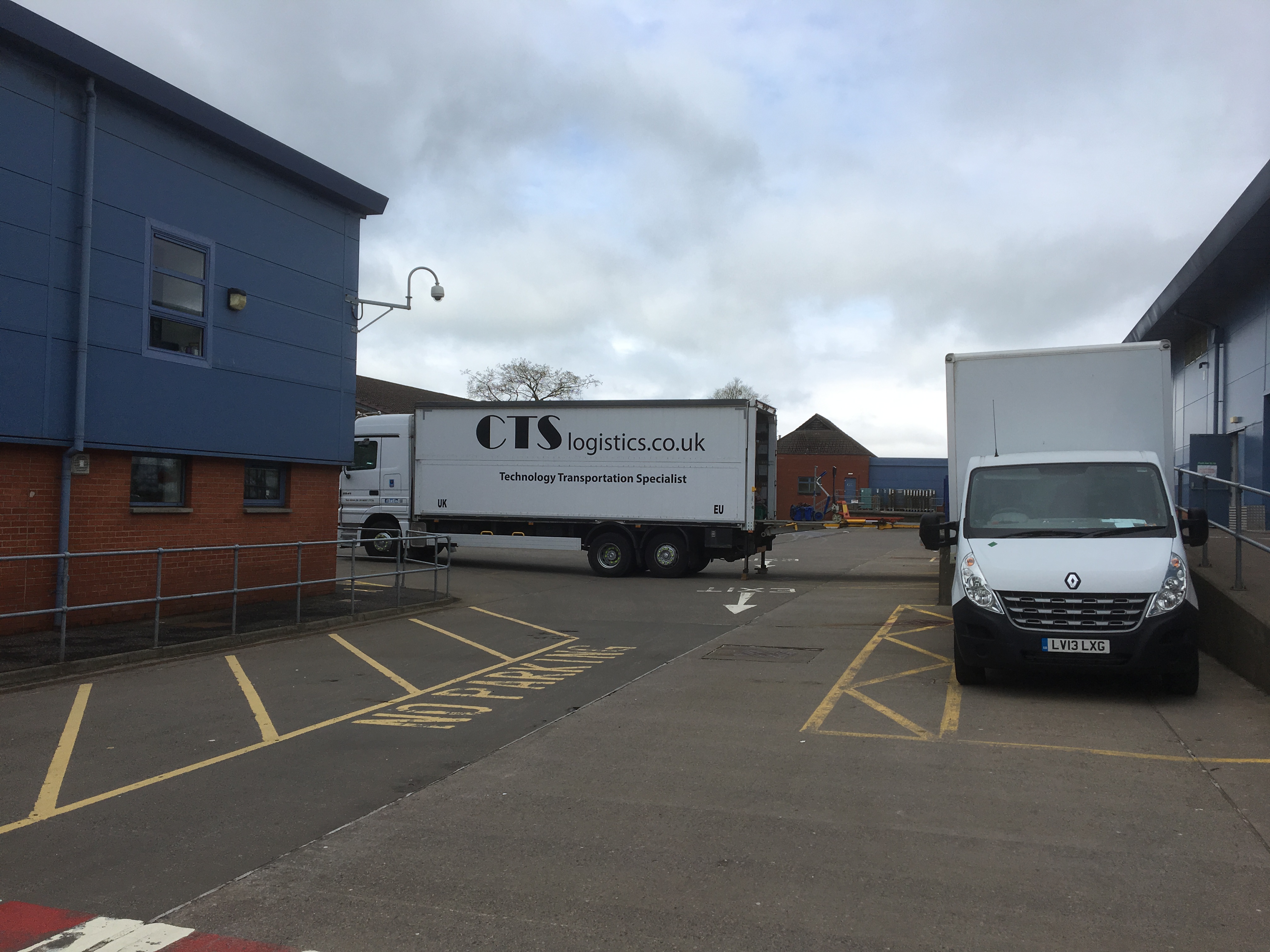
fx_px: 1064
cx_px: 635
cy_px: 476
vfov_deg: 48.2
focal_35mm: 29
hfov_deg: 61.7
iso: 25
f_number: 2.2
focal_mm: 4.15
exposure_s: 1/1425
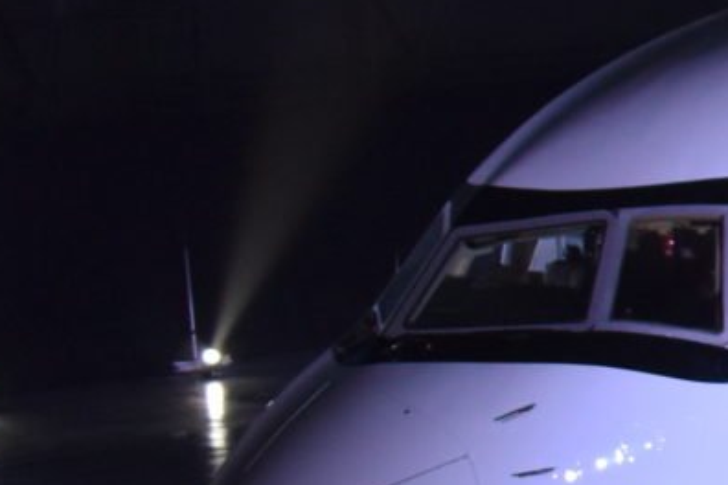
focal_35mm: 155
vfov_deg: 8.9
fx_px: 3134
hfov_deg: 11.1
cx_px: 1739
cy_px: 264
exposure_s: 1/125
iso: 900
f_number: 3.8
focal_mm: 20
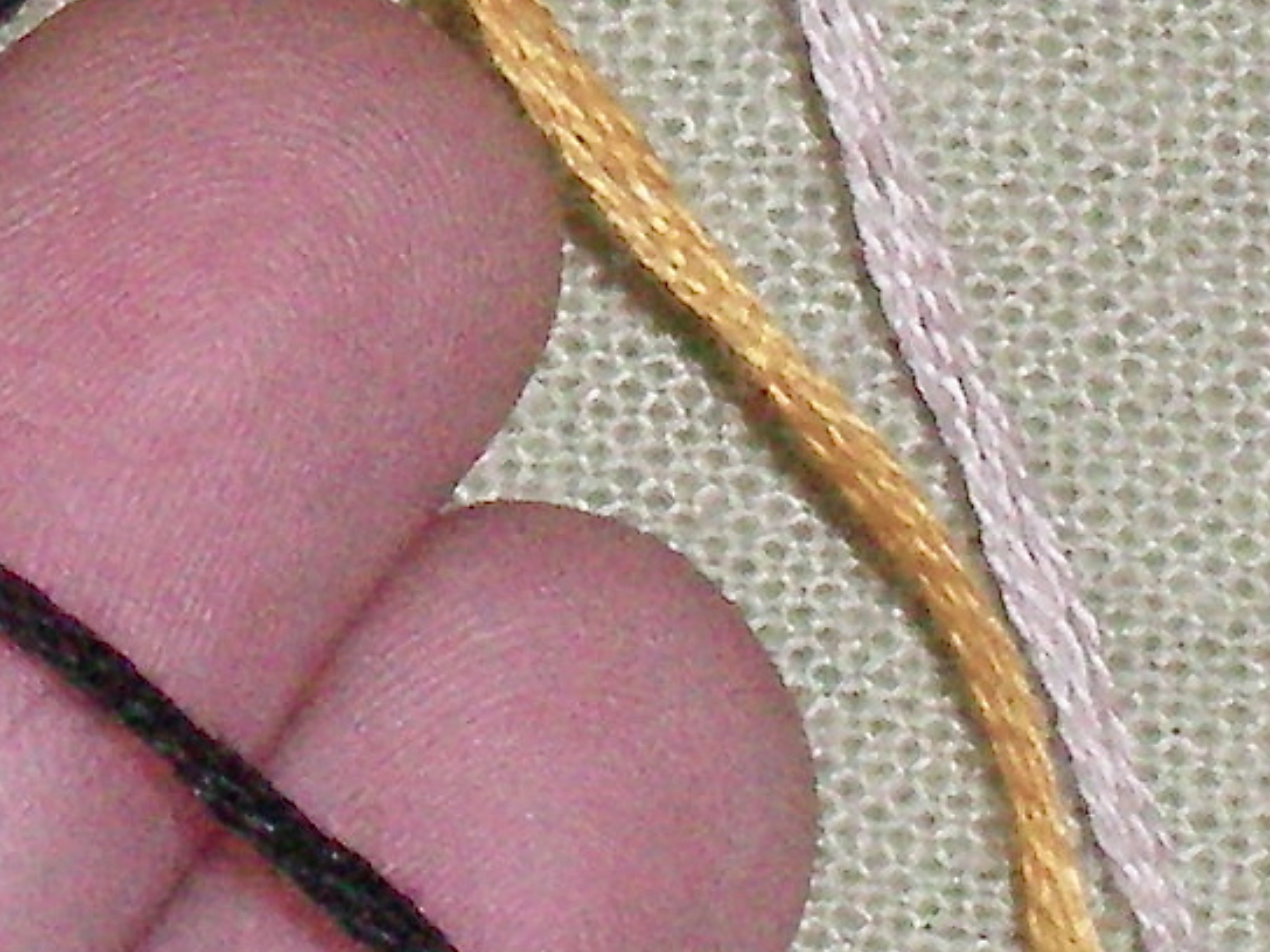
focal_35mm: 437
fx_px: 16033
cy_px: -337
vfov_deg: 3.4
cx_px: -246
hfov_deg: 4.5
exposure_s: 1/80
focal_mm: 13.3
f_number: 6.9
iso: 400
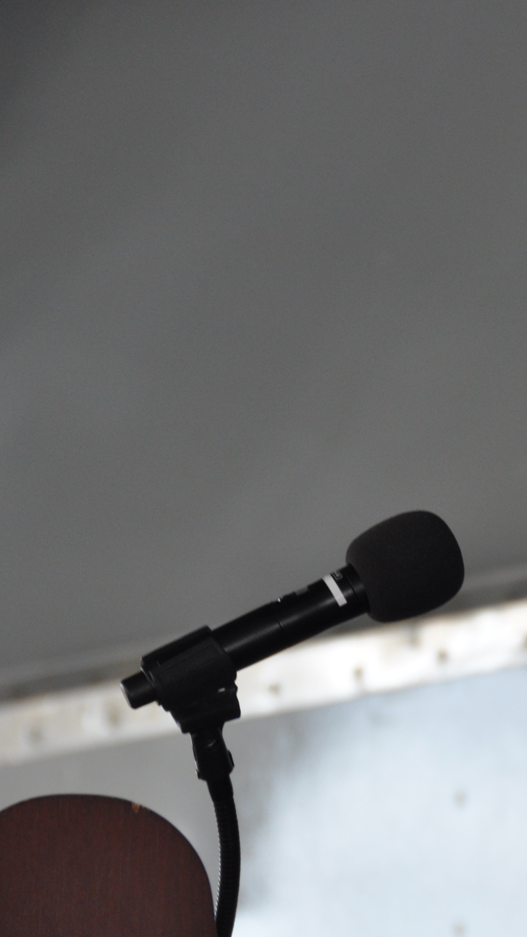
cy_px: 468
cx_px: 457
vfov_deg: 4.6
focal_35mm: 474
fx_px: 11776
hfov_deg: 2.6
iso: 720
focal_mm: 200
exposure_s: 1/125
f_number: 5.6
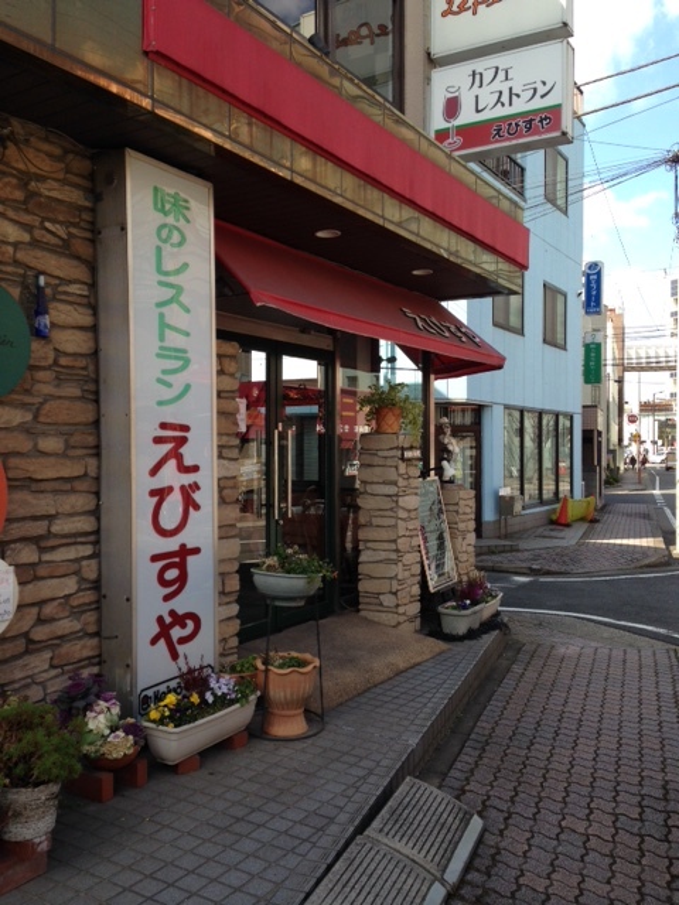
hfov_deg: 42.9
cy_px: 452
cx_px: 340
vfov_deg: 55.4
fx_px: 863
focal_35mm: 33
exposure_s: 1/511
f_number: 2.4
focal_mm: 4.12
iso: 50
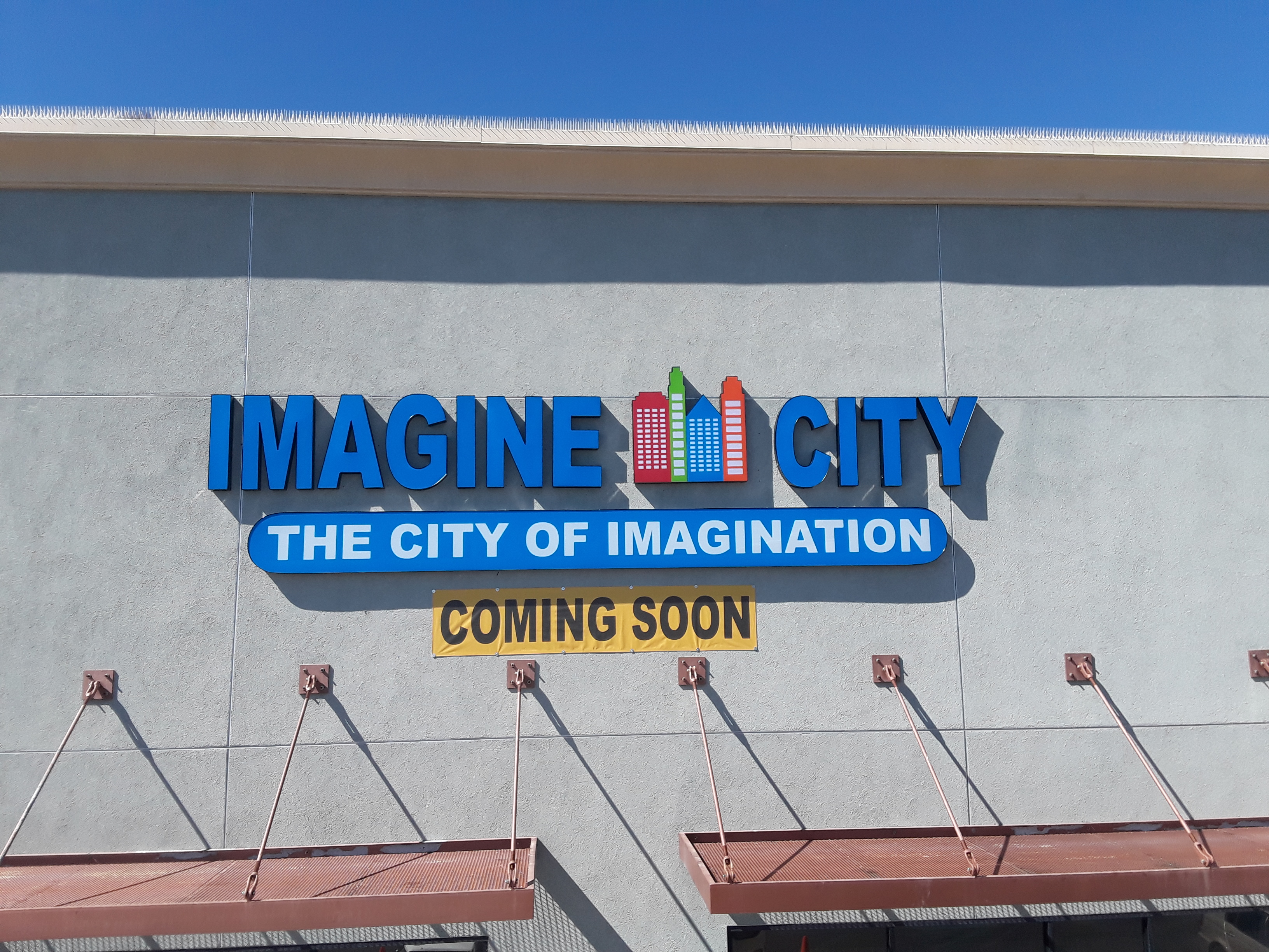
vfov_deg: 49.7
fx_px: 1026
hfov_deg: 63.4
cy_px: 476
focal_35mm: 28
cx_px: 634
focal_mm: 2.9
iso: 40
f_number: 1.9
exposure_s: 1/1385
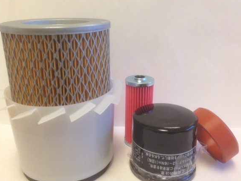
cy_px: 97
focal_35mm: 37
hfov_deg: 50.1
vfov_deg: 38.6
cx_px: 110
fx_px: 258
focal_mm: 4.12
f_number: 2.4
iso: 125
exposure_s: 1/20
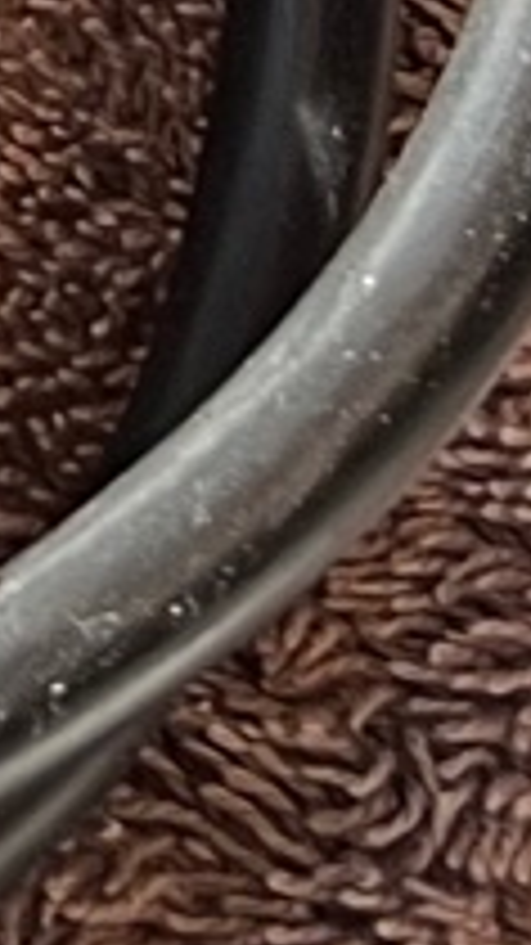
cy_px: -1440
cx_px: -2200
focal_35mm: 272
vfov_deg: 7.4
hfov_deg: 3.9
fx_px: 6814
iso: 100
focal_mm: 5.1
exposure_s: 1/50
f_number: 1.6
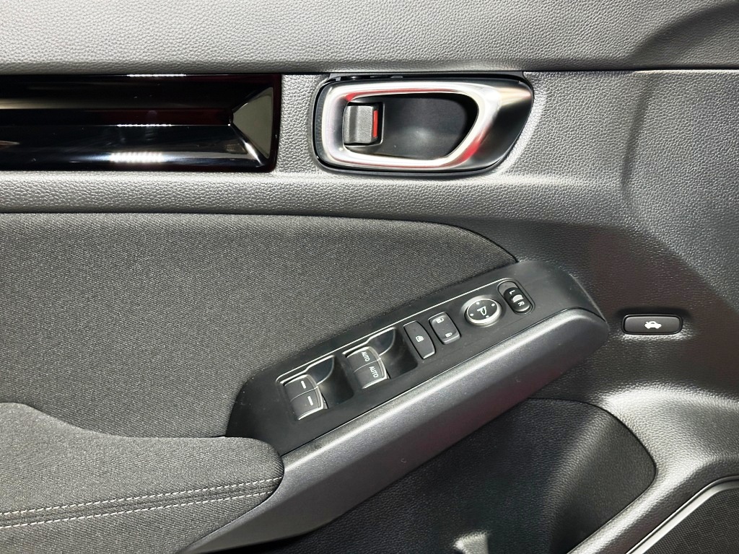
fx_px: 1025
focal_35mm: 48
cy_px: 277
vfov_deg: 30.3
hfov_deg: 39.7
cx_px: 370
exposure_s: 1/30
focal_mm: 6.86
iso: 640
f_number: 1.78
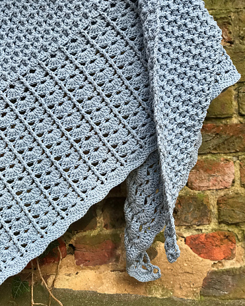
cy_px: 163
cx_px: 123
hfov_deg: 25.4
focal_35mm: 60
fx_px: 544
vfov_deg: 31.4
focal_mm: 6.6
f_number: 2.8
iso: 25
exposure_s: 1/50
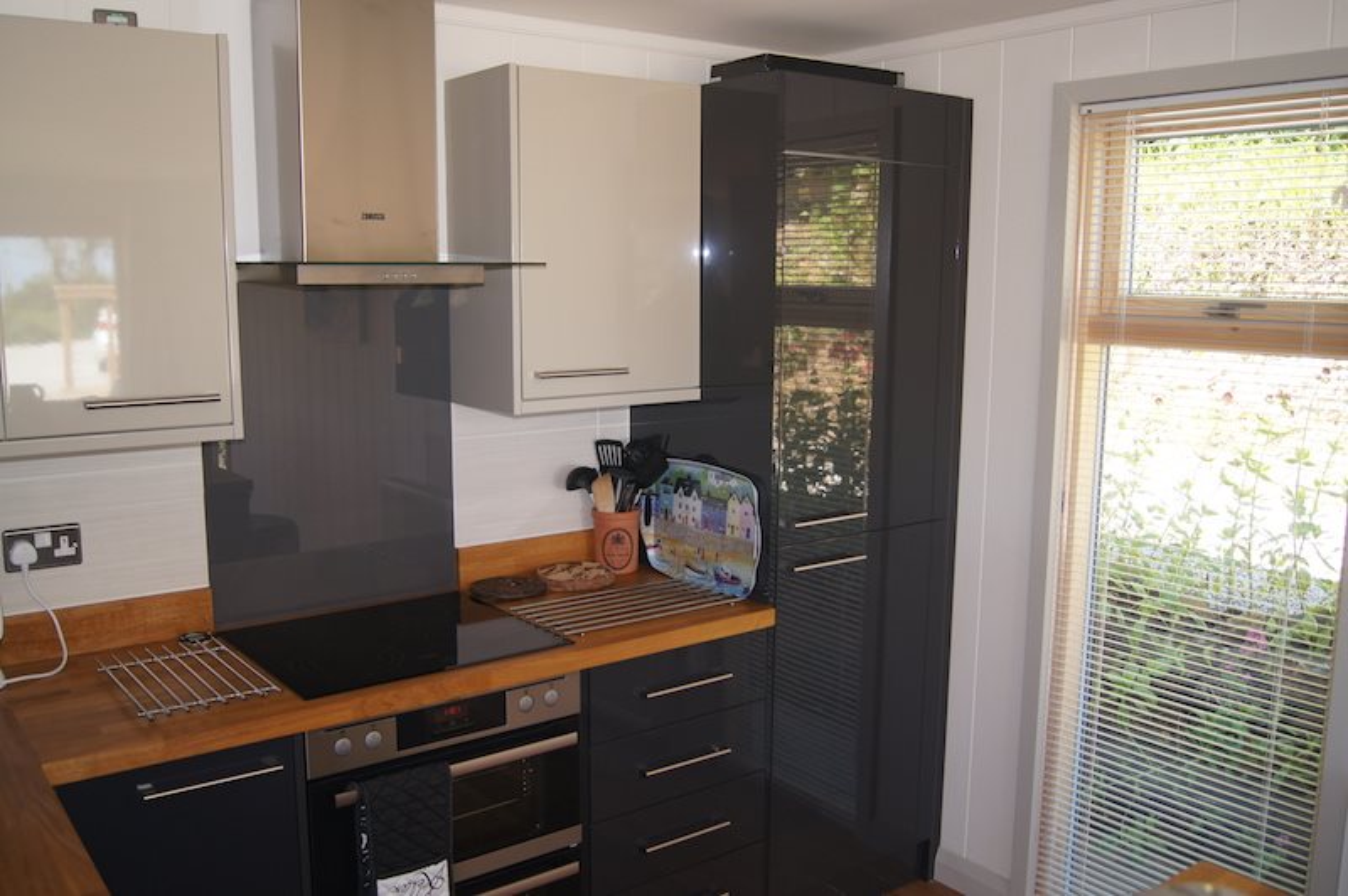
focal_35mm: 33
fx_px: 1235
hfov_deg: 57.3
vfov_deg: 39.9
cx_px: 674
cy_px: 448
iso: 200
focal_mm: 22
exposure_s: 1/60
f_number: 4
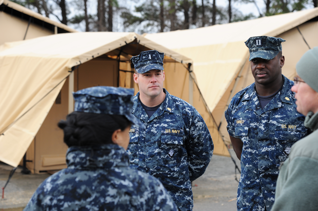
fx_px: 927
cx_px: 159
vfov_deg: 13.0
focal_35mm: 105
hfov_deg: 19.5
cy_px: 106
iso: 500
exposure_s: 1/200
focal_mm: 105
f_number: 7.1
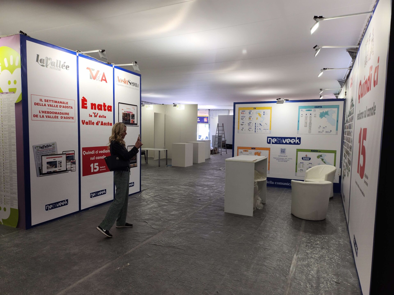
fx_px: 273
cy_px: 148
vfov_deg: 56.8
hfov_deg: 71.6
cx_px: 197
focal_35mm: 24
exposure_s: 1/156
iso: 50
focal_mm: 5
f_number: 1.8
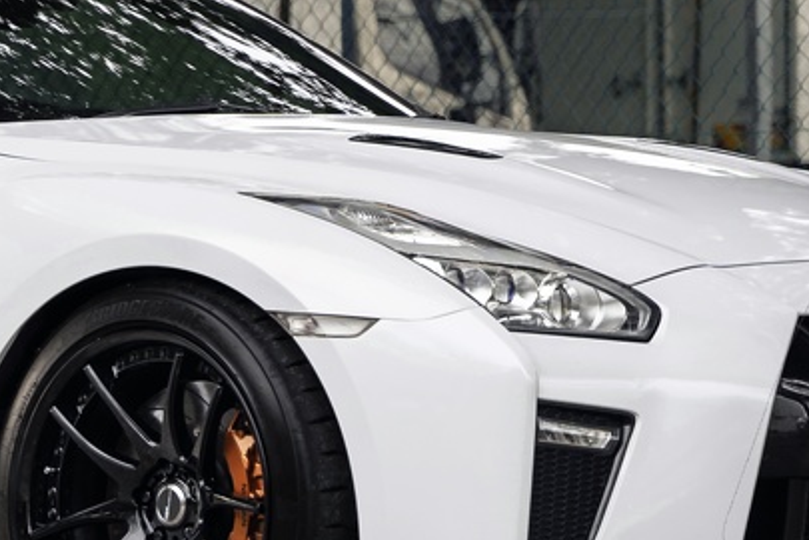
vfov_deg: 4.8
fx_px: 6427
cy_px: 124
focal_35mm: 286
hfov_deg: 7.2
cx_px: -78
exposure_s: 1/125
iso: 100
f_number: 2.8
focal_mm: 70
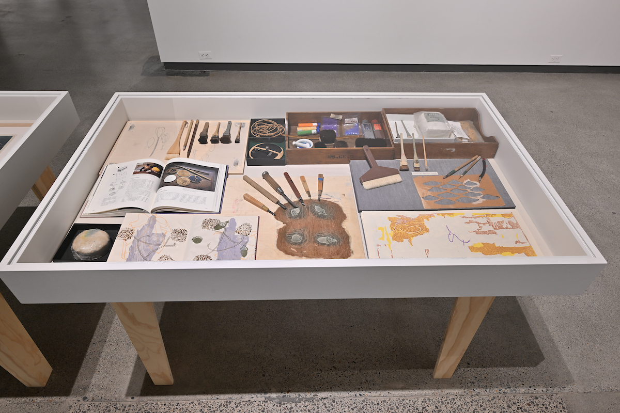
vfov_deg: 53.1
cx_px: 310
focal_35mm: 24
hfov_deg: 73.7
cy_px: 206
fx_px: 413
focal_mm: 24
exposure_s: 1/2.5
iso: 200
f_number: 11
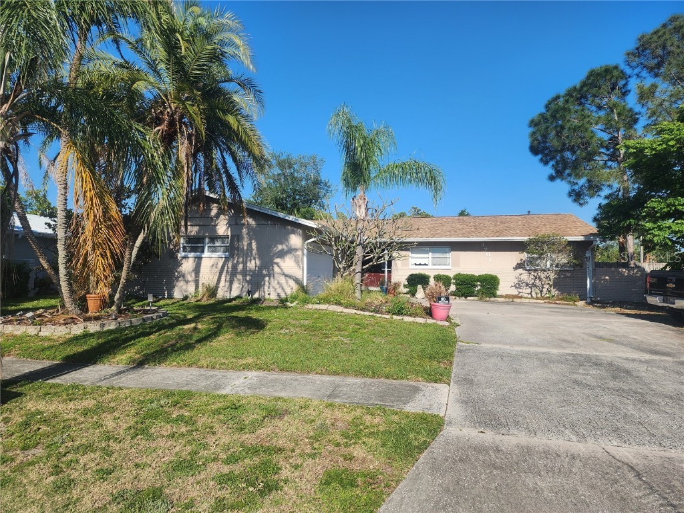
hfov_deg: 73.9
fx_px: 454
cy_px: 256
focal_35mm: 23
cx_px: 342
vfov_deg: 58.9
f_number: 1.8
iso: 12
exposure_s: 1/1000
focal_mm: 6.4
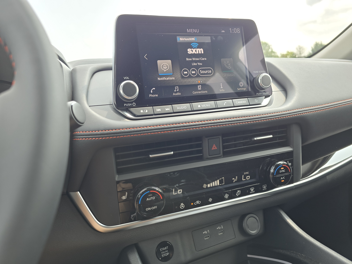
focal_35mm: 23
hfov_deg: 73.9
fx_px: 234
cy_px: 132
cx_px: 176
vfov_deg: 58.9
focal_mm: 6.3
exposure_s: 1/180
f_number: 1.7
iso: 40
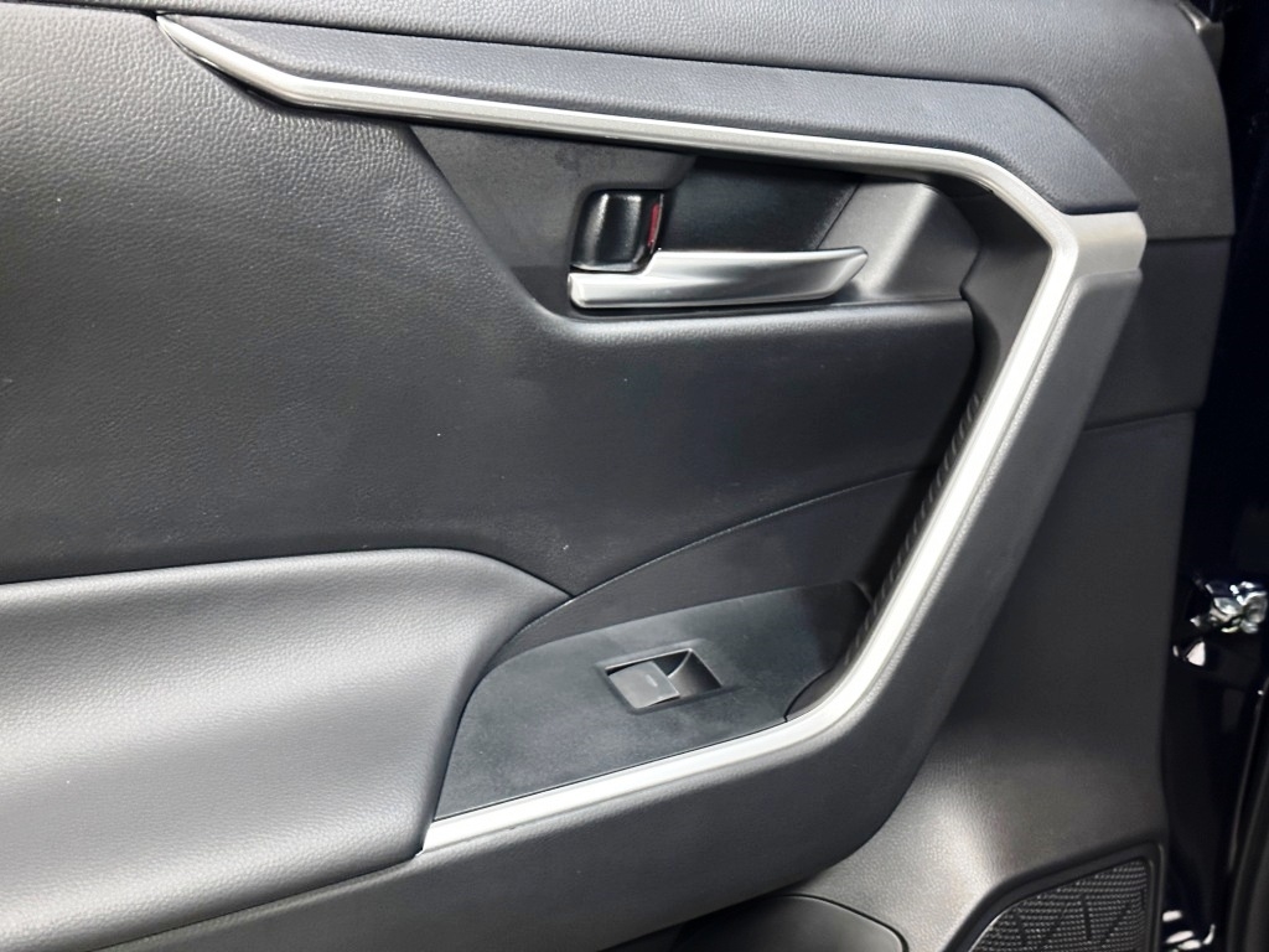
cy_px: 476
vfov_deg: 30.3
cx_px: 634
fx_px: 1760
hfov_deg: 39.7
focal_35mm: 48
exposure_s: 1/30
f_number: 1.78
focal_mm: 6.86
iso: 640
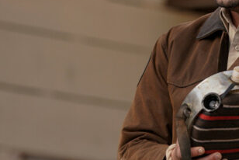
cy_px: 116
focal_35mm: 569
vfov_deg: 2.4
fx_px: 3781
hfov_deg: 3.6
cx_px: 107
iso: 400
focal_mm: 195
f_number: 4
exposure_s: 1/1250
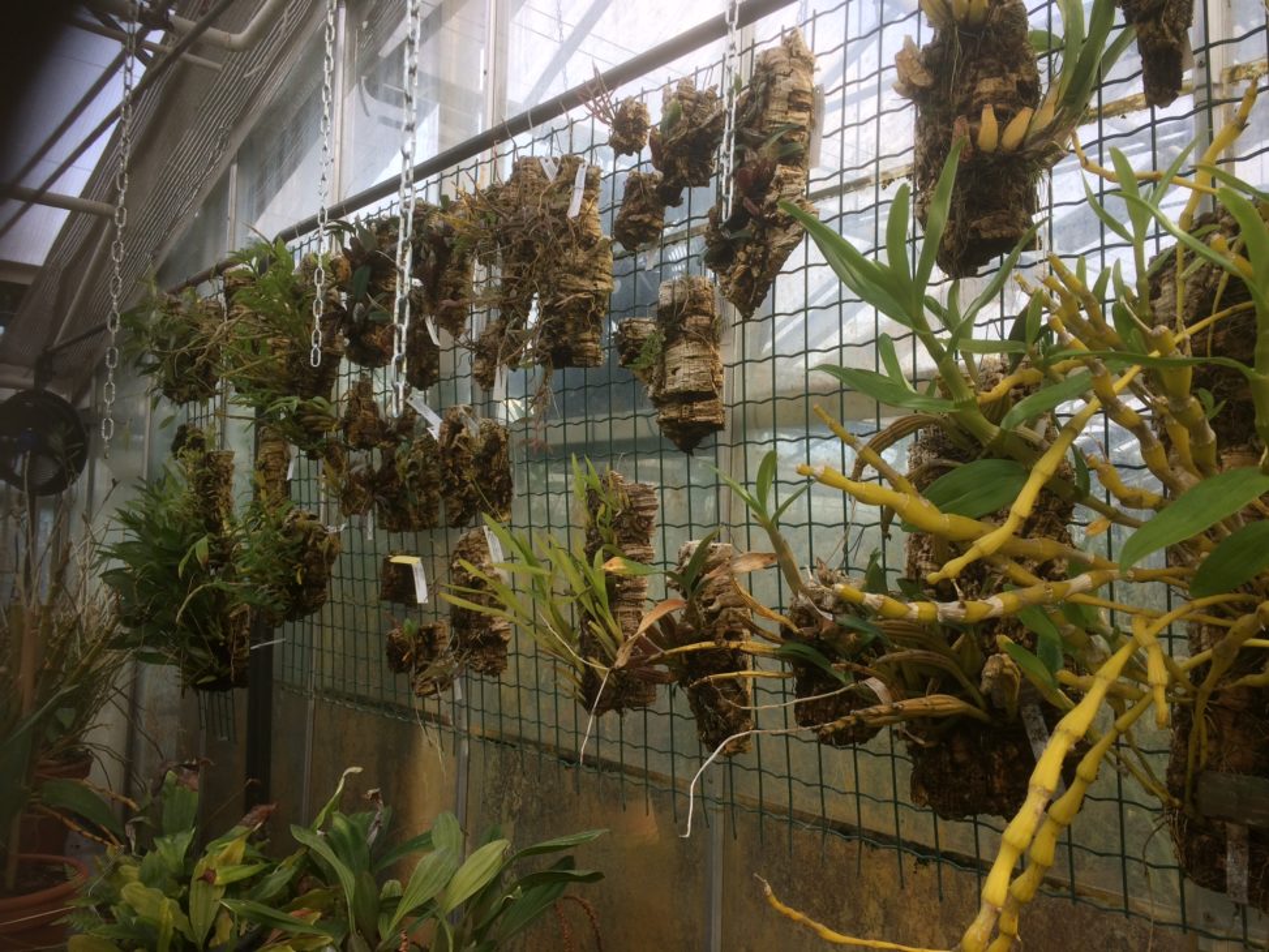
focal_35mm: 29
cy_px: 476
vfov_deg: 48.2
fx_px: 1063
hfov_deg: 61.7
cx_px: 634
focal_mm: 4.15
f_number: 2.2
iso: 32
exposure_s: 1/181
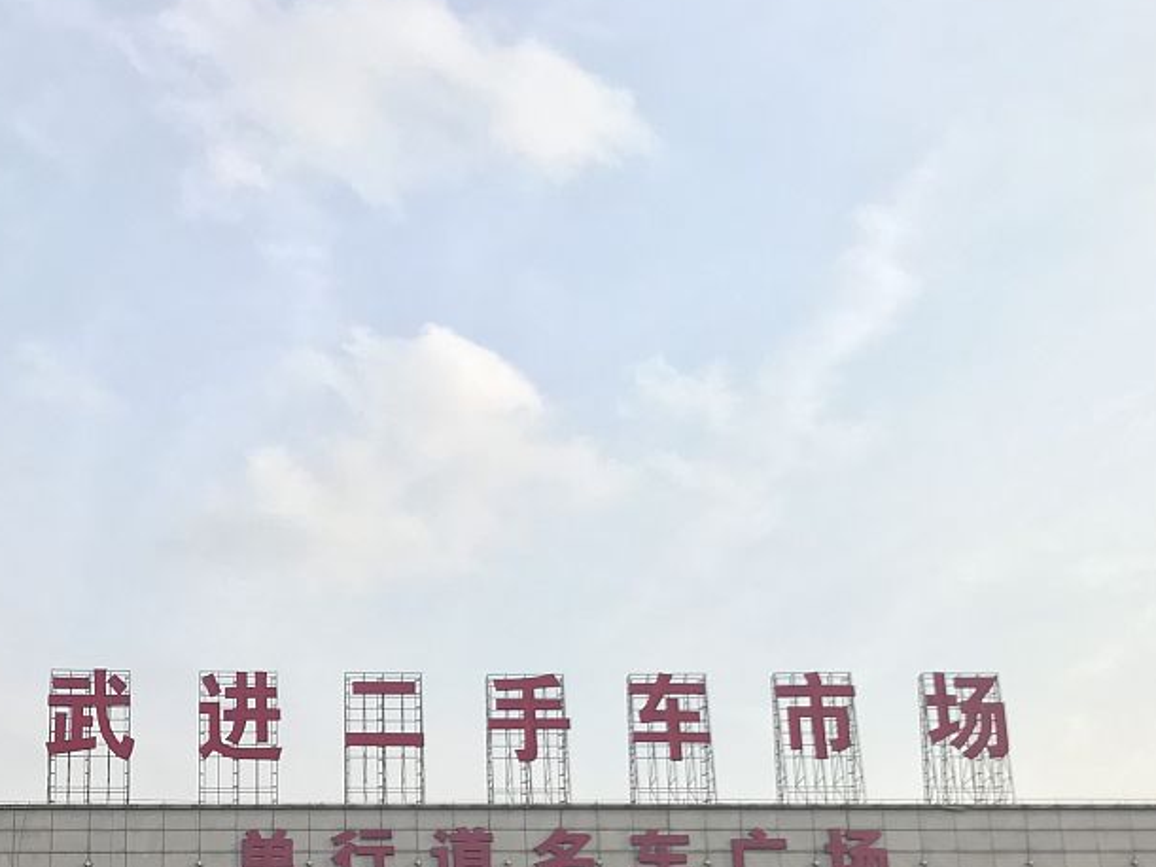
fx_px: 1836
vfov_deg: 25.5
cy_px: 823
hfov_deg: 34.5
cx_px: 352
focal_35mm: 55
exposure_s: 1/699
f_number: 1.8
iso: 20
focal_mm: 3.99
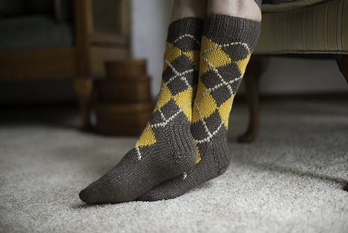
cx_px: 174
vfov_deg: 27.0
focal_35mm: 50
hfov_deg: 39.6
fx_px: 484
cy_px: 116
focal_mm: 50
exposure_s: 1/125
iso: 640
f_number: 2
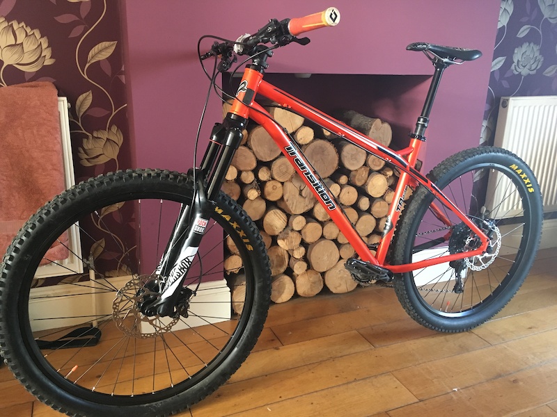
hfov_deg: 61.7
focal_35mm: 29
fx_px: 467
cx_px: 278
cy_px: 208
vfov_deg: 48.2
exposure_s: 1/17
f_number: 2.2
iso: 200
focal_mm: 4.15
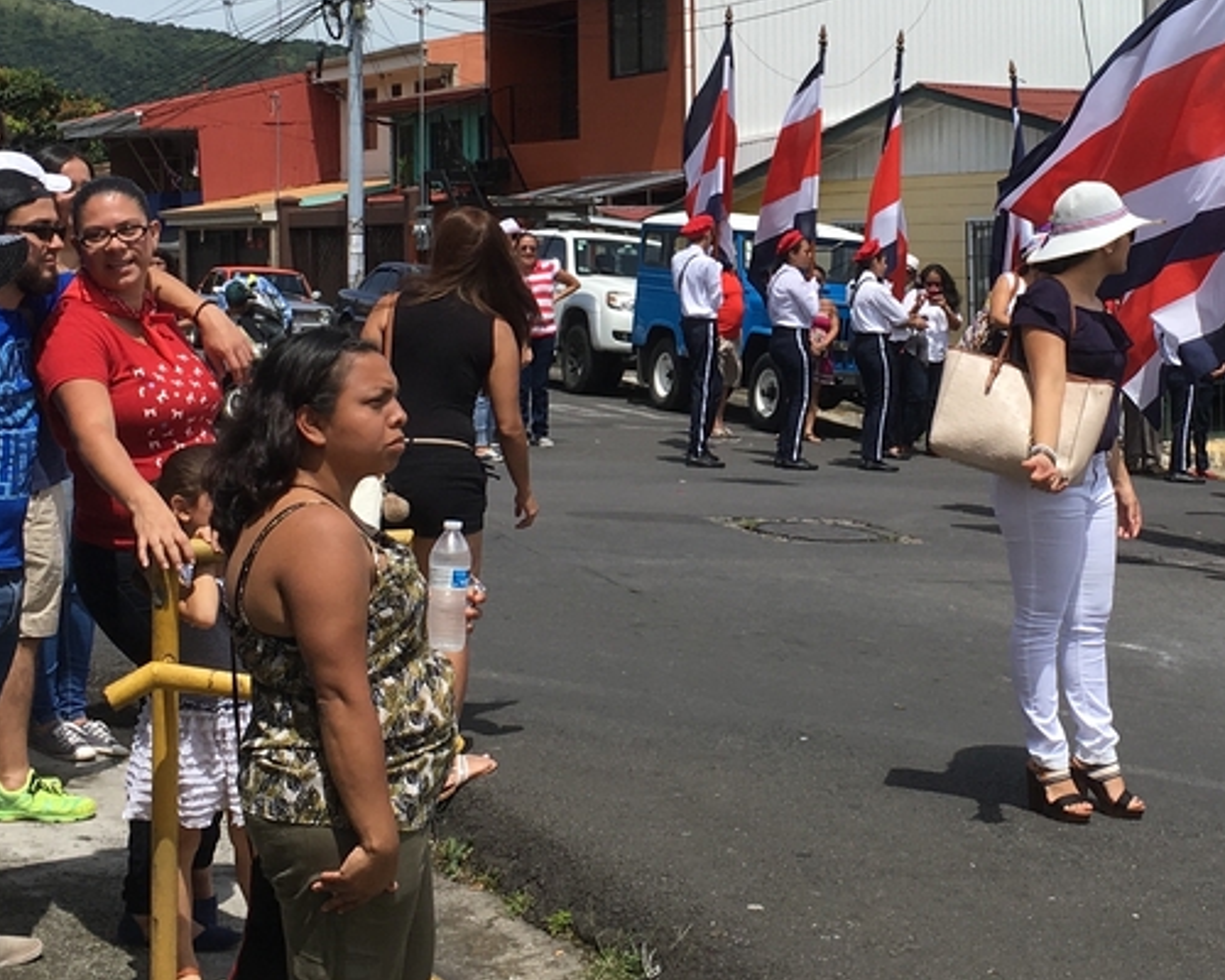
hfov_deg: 27.8
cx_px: 801
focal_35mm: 68
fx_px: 2465
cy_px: 255
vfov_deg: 22.3
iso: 25
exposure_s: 1/2079
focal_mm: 4.15
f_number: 2.2
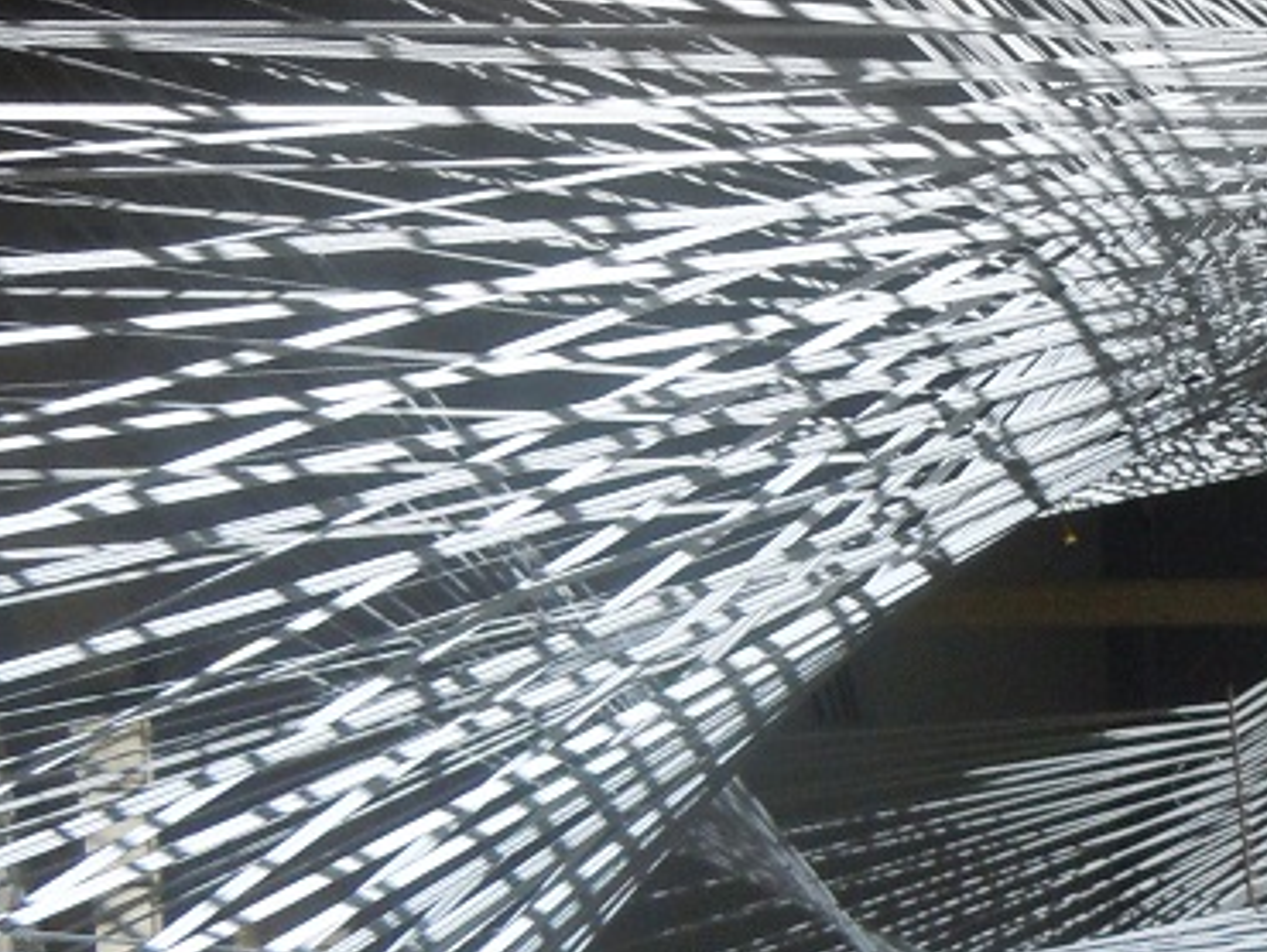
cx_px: 1219
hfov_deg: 23.3
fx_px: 2967
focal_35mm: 81
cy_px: 729
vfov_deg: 18.1
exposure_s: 1/60
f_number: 3.5
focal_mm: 5.4
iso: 400
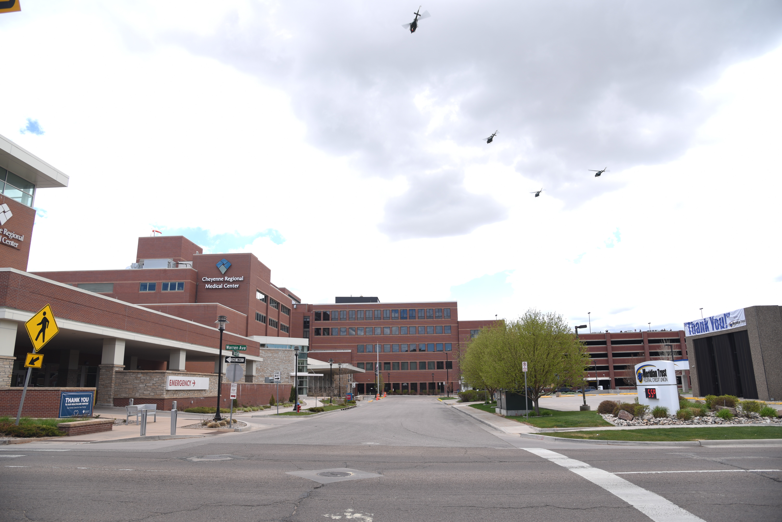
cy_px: 261
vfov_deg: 53.2
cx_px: 391
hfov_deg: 73.7
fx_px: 522
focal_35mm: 24
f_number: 5.6
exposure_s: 1/80
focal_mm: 24
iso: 50
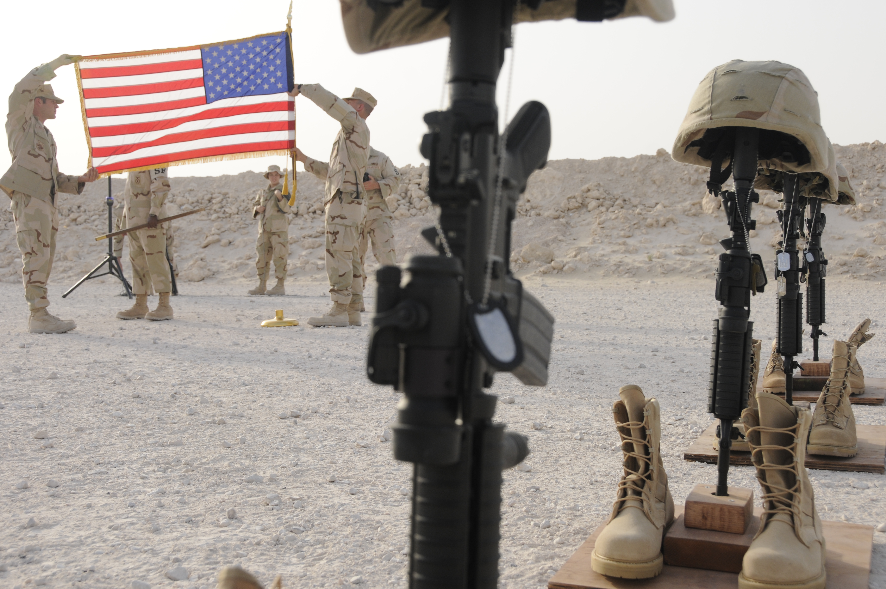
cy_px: 294
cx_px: 443
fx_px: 1143
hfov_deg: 42.4
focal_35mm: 46
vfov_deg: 28.9
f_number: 7.1
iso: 200
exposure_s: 1/400
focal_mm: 31
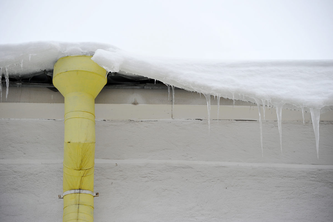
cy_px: 111
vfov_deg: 12.2
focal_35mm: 112
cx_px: 166
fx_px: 1035
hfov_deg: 18.3
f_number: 4.8
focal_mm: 112
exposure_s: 1/80
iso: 400
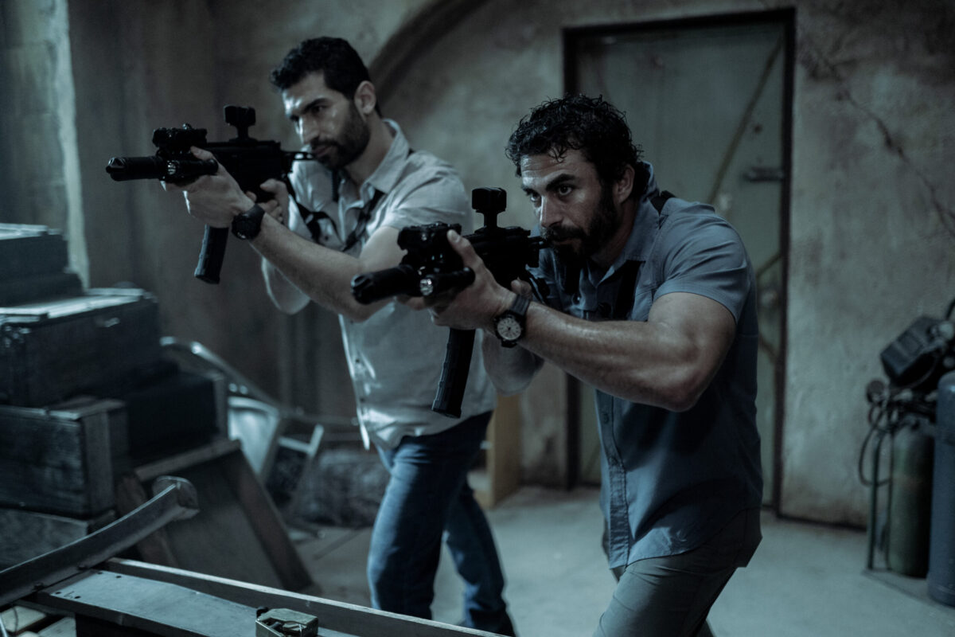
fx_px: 928
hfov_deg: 54.4
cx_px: 478
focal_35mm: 35
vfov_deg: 37.9
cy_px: 318
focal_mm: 35
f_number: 1.4
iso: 4000
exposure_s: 1/200
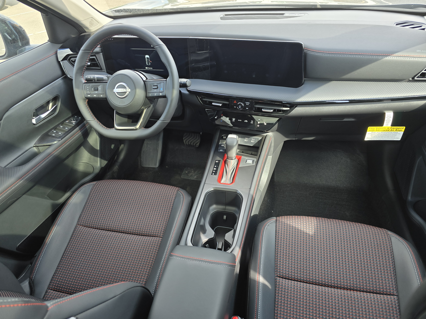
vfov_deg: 58.9
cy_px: 160
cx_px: 213
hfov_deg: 73.9
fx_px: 283
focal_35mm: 23
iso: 64
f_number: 1.7
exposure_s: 1/180
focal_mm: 6.3
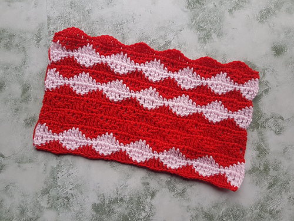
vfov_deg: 53.1
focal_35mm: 26
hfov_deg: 67.3
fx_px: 221
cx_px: 147
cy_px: 110
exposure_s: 1/120
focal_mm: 4.2
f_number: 1.7
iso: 50
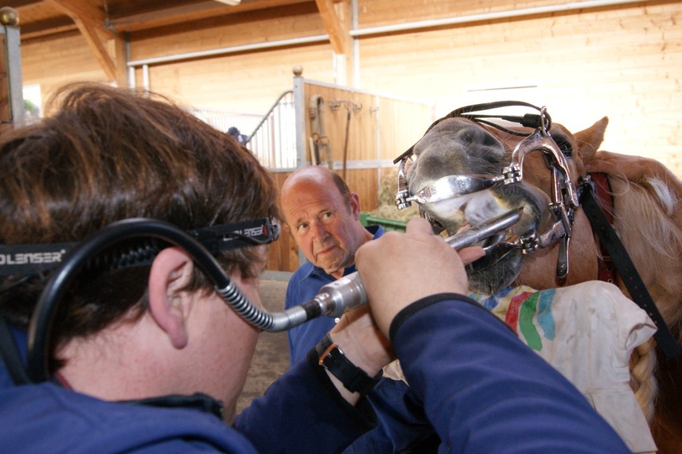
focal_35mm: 33
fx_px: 625
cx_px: 341
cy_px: 227
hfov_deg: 57.3
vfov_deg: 39.9
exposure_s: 1/60
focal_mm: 22
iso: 400
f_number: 5.6
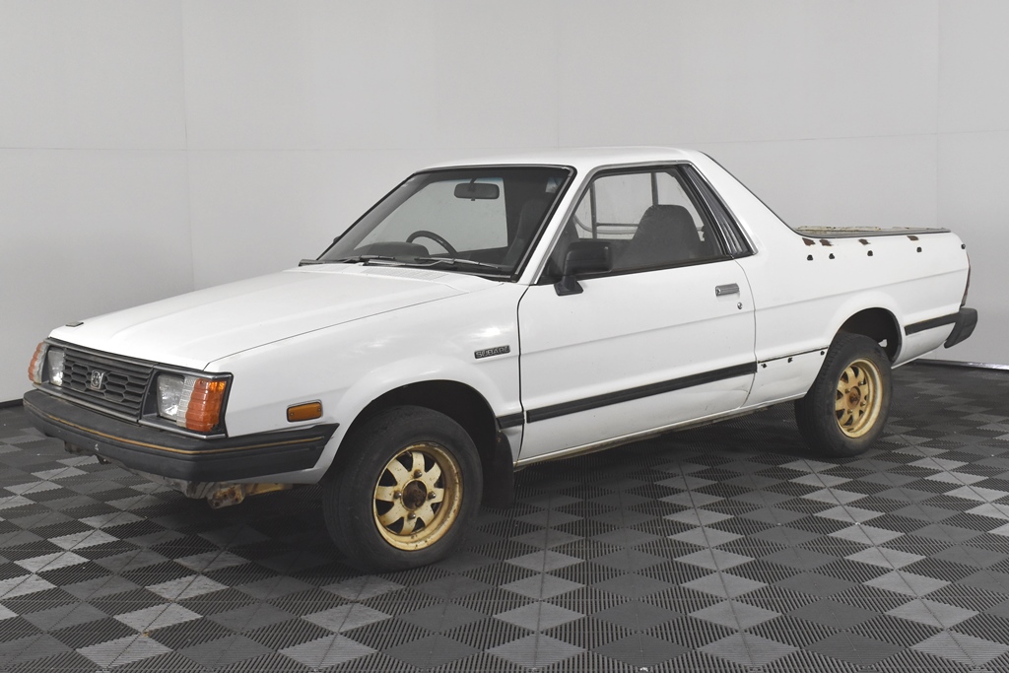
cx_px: 504
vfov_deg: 29.9
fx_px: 1261
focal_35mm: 45
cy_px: 336
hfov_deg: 43.6
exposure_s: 1/400
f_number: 10
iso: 1600
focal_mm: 30
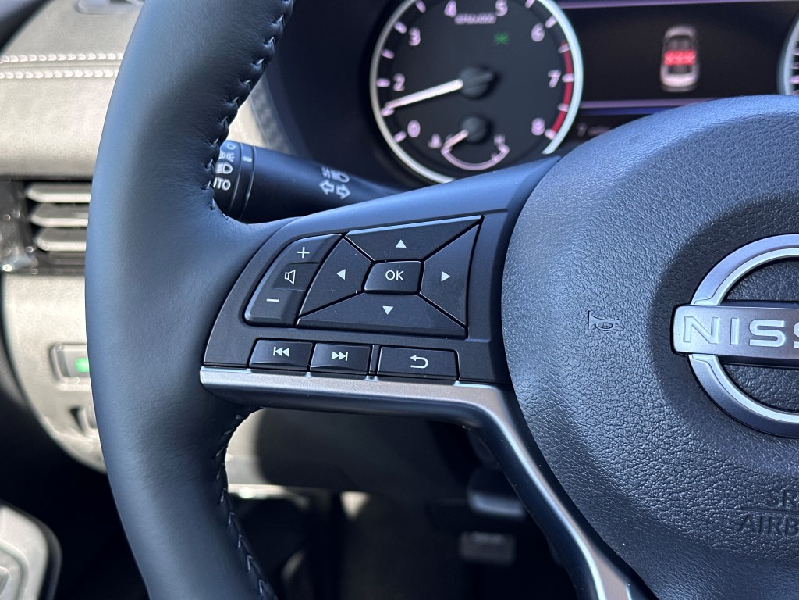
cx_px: 400
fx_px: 1108
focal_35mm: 48
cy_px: 300
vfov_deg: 30.3
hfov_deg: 39.7
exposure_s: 1/104
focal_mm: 6.86
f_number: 1.78
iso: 80
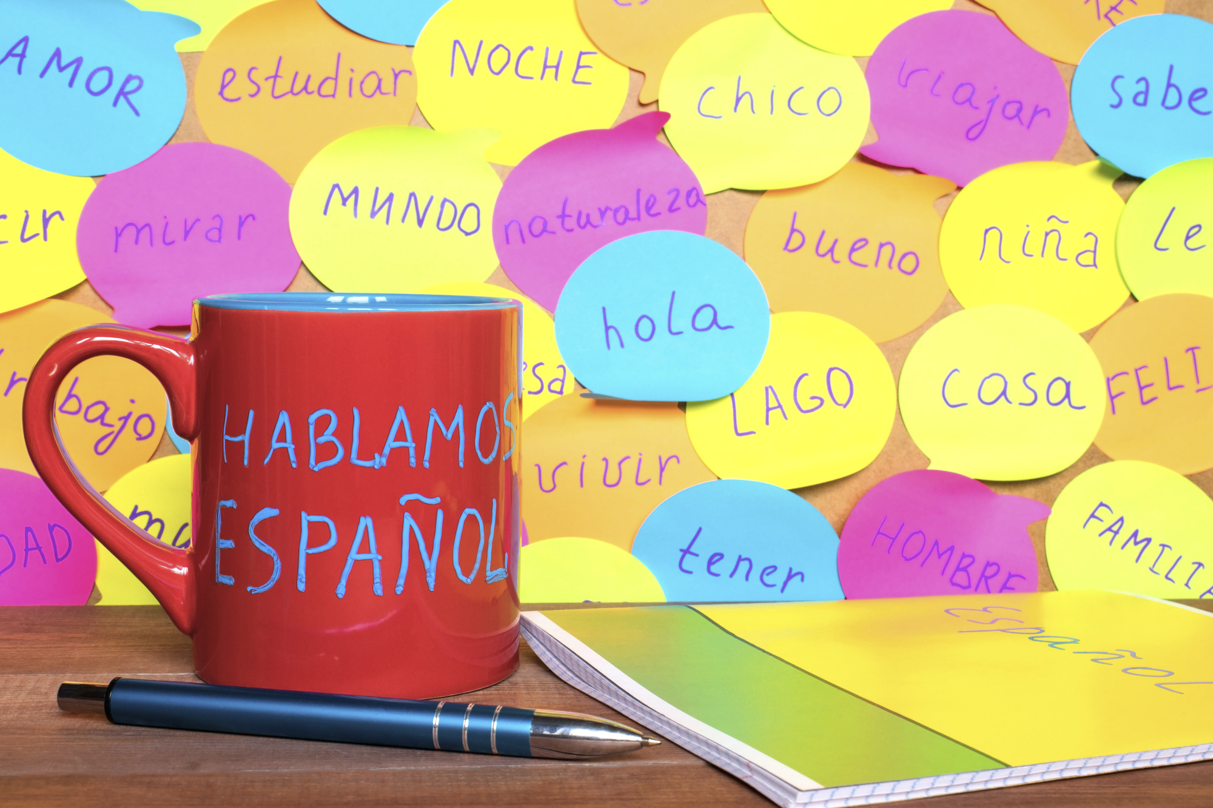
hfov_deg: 35.1
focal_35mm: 57
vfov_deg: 23.8
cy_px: 404
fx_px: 1920
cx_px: 606
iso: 200
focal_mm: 38
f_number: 13
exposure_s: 1/2.5
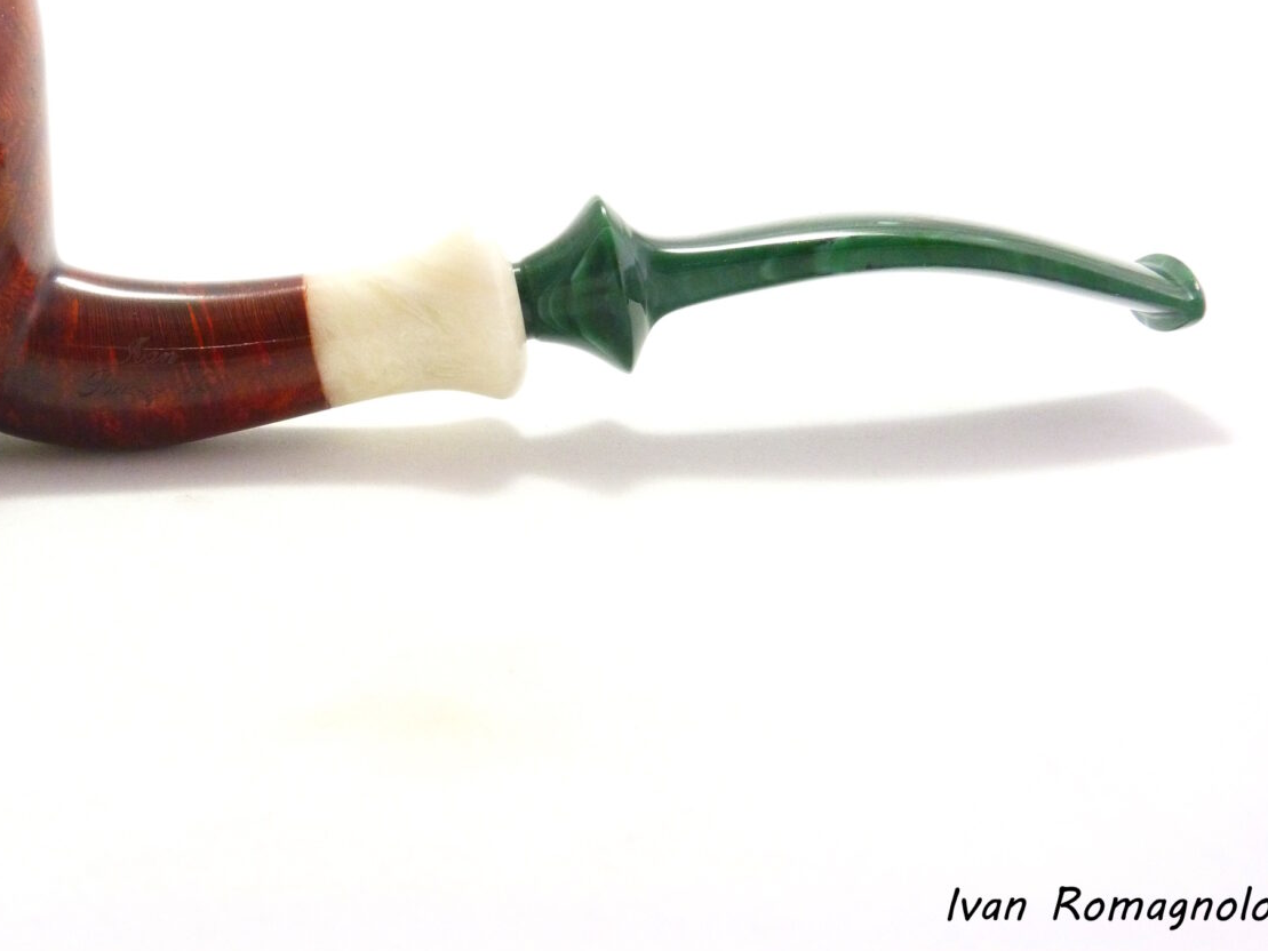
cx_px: 442
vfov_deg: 26.8
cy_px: 299
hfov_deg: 35.3
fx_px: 1978
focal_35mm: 54
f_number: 3.1
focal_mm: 7.1
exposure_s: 1/30
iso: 400
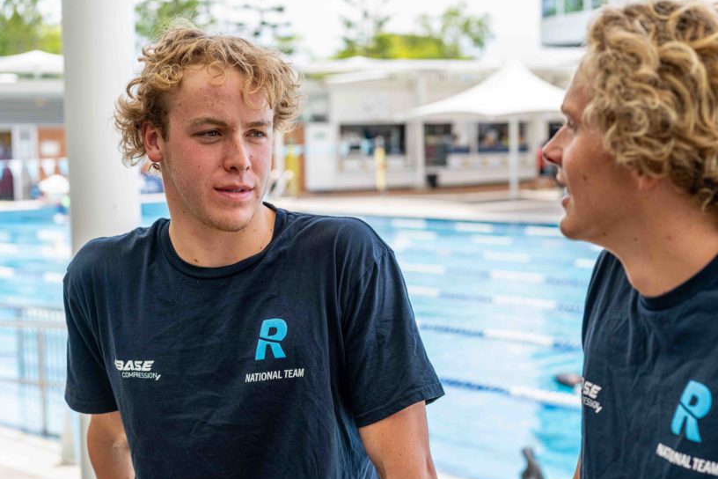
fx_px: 1376
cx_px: 422
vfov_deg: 19.7
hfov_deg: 29.2
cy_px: 297
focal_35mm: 69
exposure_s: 1/640
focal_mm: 55
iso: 200
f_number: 4
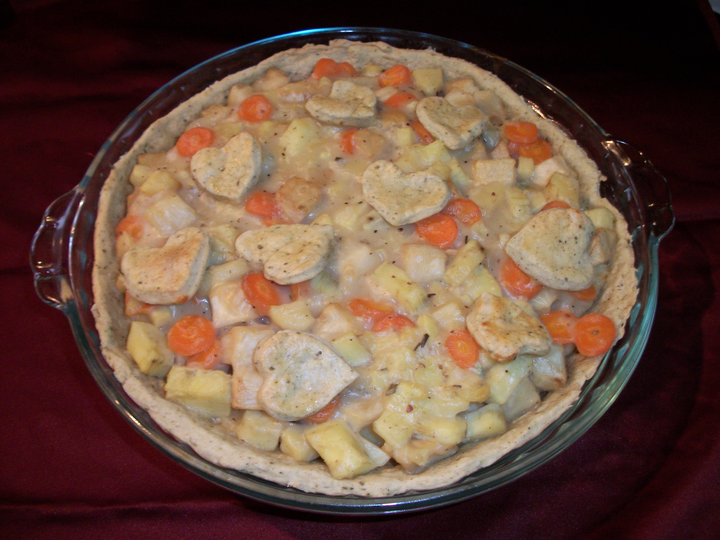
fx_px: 728
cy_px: 270
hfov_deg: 52.6
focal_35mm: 35
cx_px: 360
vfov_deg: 40.7
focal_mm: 6.3
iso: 160
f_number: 3.1
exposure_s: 1/30
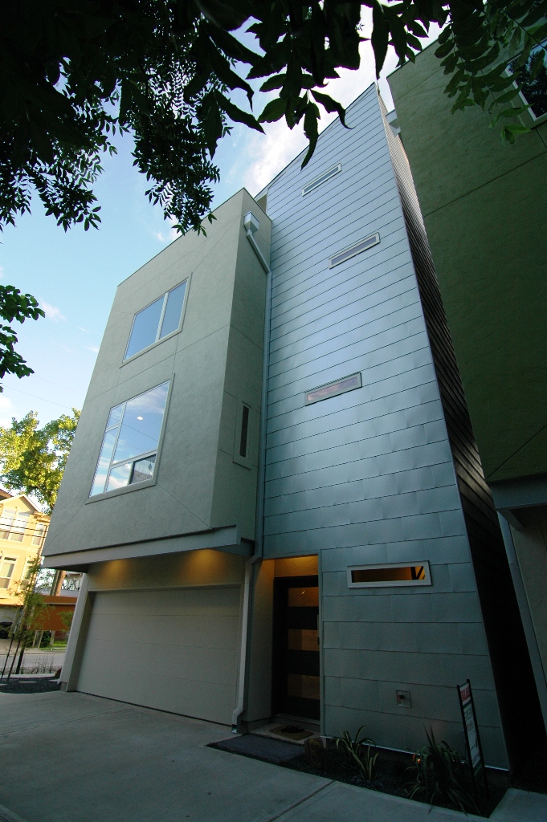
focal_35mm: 16
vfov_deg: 95.0
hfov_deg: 72.0
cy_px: 411
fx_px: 377
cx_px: 274
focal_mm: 11
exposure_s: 1/100
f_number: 5
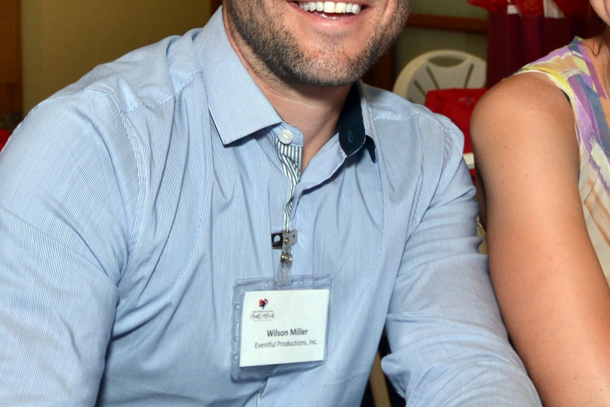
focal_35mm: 72
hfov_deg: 27.8
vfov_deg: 18.7
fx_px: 1220
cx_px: 440
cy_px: 64
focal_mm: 20
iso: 400
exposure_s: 1/80
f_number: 6.3
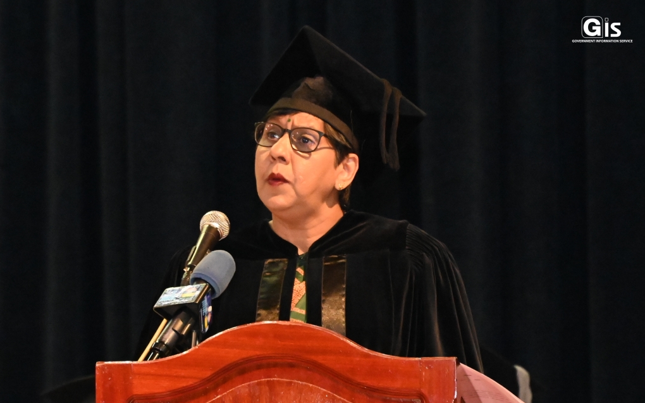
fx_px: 5395
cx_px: 322
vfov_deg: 4.3
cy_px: 212
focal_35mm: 307
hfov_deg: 6.8
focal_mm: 300
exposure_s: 1/200
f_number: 8
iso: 16000
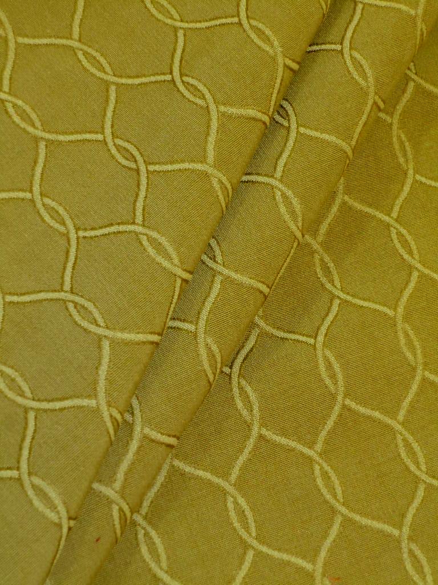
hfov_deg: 19.9
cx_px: 219
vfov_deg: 26.3
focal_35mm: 74
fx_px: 1248
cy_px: 292
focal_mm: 13.2
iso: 800
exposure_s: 1/50
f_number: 5.2
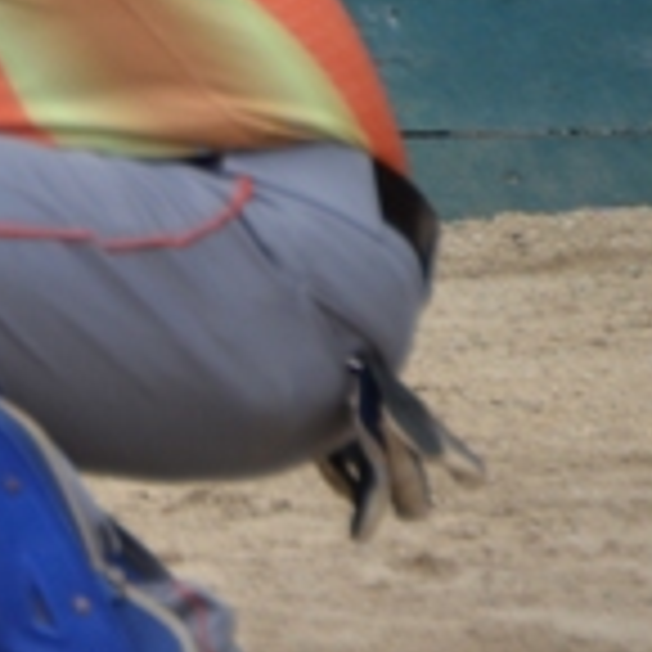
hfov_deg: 1.4
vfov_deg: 1.4
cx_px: -1641
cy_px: -454
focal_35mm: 1282
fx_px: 27319
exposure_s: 1/640
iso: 200
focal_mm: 190
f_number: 5.6
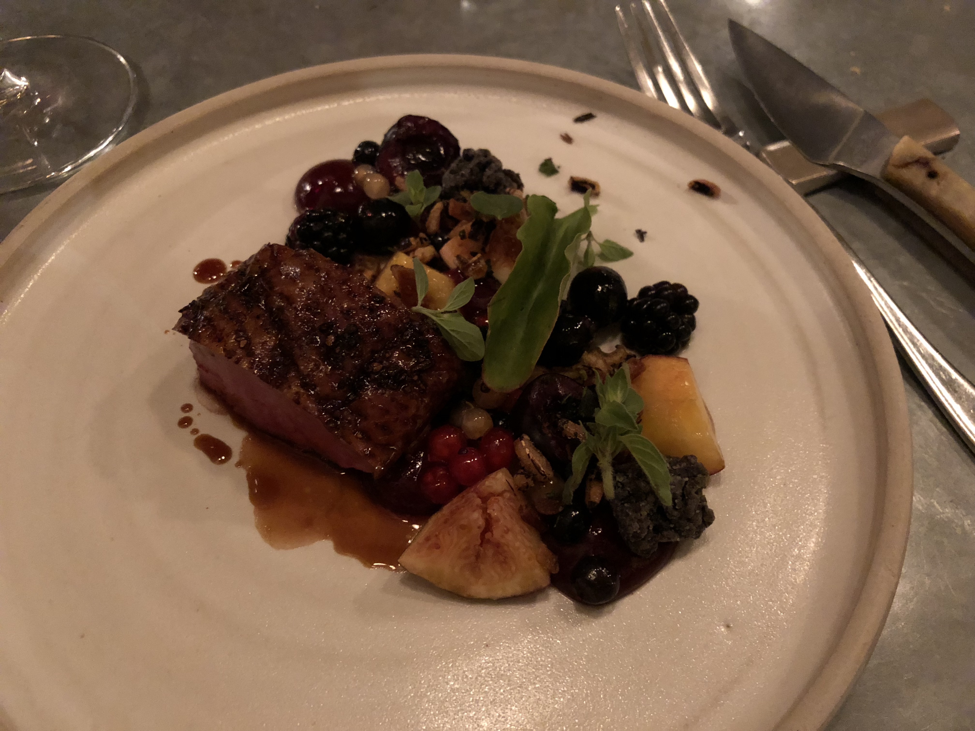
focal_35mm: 28
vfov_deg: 49.7
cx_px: 488
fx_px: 789
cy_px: 366
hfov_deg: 63.4
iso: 200
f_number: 1.8
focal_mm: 4
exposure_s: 1/4
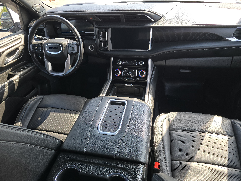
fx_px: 160
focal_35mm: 23
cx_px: 120
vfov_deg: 58.9
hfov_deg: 73.9
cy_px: 90
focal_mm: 6.3
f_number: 1.7
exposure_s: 1/180
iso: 32
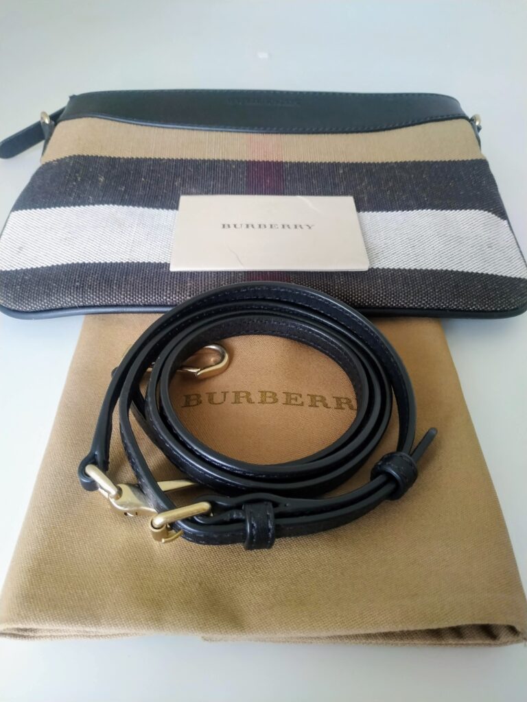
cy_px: 351
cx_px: 264
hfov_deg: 56.8
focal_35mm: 24
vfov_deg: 71.6
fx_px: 487
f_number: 1.9
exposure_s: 1/20
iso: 400
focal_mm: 3.94
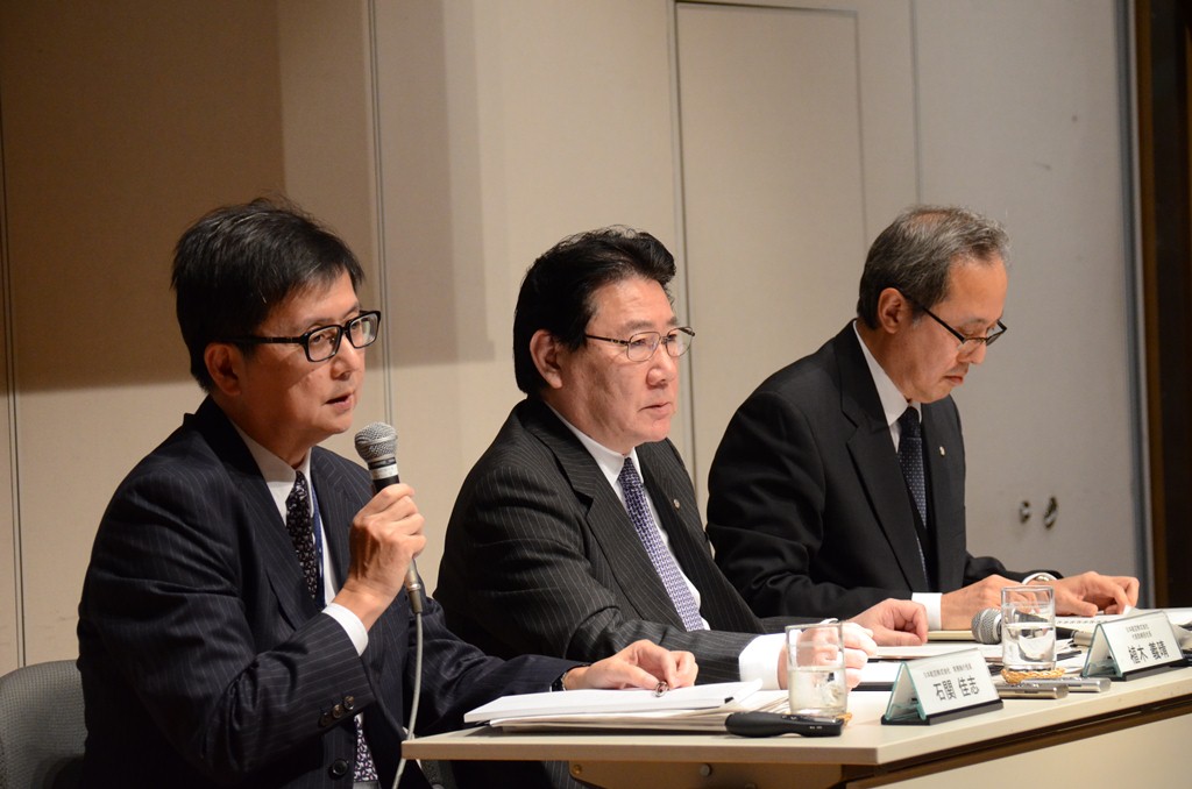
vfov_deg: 9.6
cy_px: 394
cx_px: 596
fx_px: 4708
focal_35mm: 142
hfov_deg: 14.4
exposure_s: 1/250
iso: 2000
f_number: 5.6
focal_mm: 95
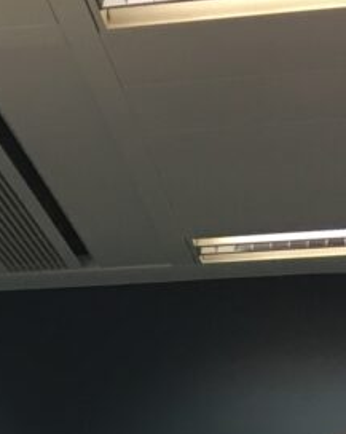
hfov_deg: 8.9
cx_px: -419
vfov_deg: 11.2
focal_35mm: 160
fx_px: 2052
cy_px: 803
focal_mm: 4.15
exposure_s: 1/17
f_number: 2.2
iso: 32
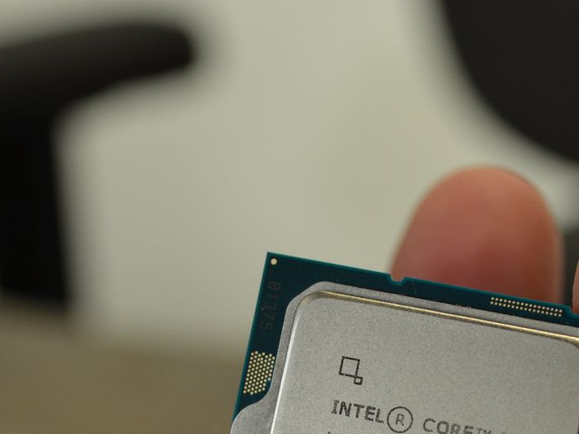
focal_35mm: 136
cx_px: 405
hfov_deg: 14.4
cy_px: 461
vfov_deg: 10.8
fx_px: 2279
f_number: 5
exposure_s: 1/80
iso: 400
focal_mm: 35
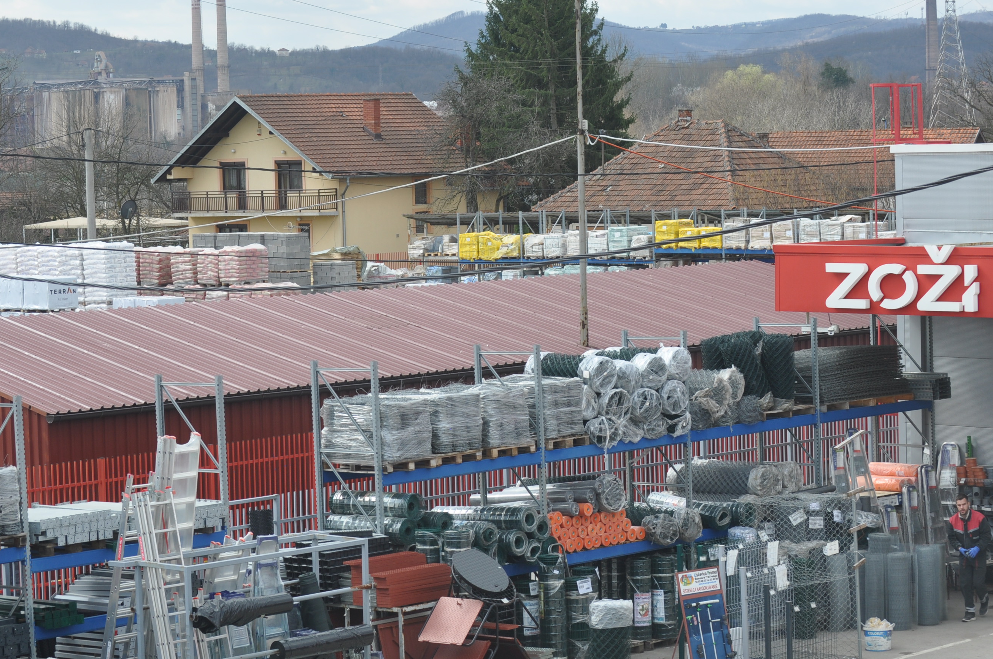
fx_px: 2799
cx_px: 452
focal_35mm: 102
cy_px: 365
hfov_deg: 20.1
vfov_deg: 13.4
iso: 200
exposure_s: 1/250
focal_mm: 55
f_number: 8
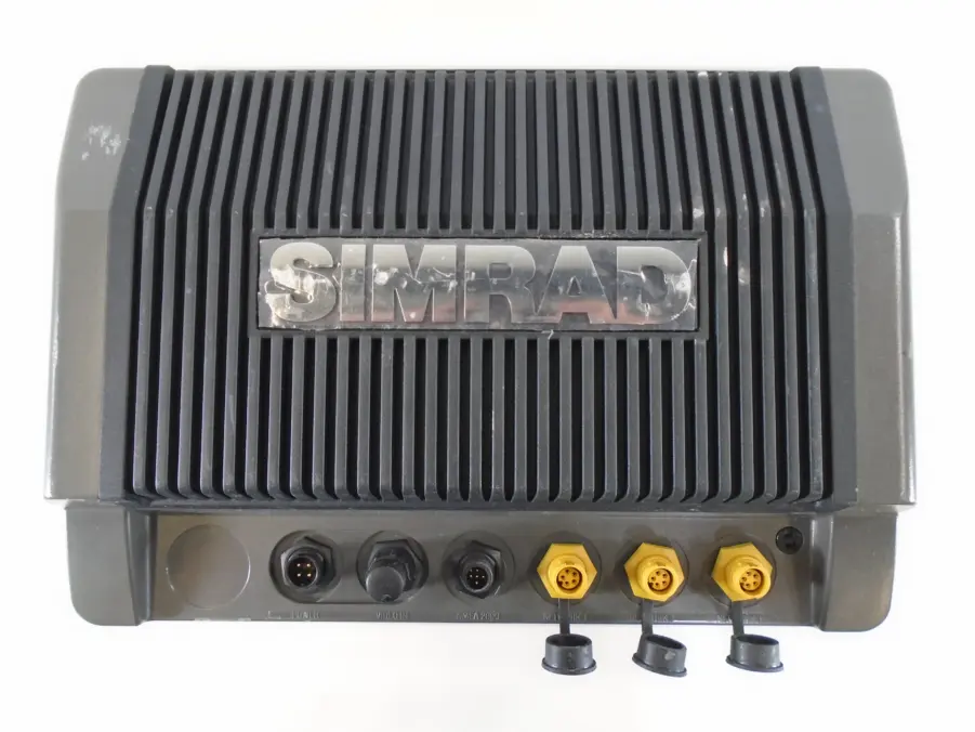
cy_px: 366
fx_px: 732
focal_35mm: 26
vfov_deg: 53.1
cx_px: 488
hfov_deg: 67.3
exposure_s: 1/30
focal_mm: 4.6
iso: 250
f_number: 3.2
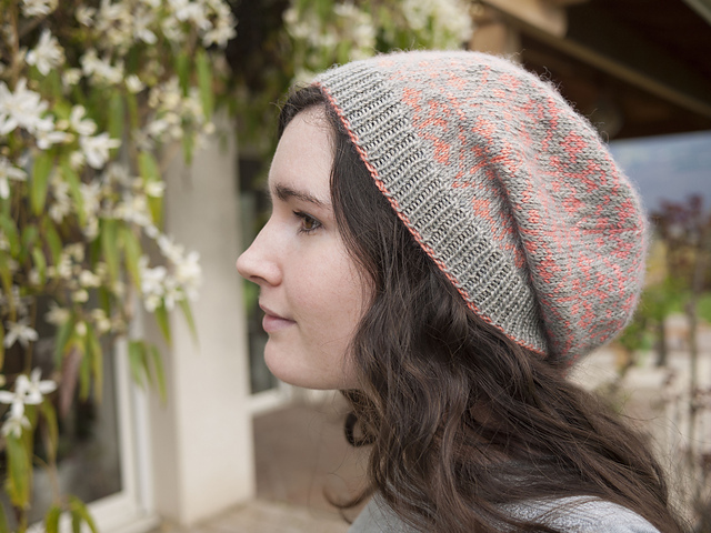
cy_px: 266
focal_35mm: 40
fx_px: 822
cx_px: 356
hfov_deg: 46.8
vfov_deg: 36.0
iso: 100
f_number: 2.2
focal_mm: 20
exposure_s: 1/125
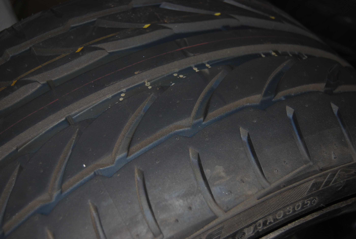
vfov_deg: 29.1
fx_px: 461
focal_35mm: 46
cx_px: 178
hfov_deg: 42.2
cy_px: 120
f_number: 4.5
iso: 200
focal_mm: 31
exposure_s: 1/60
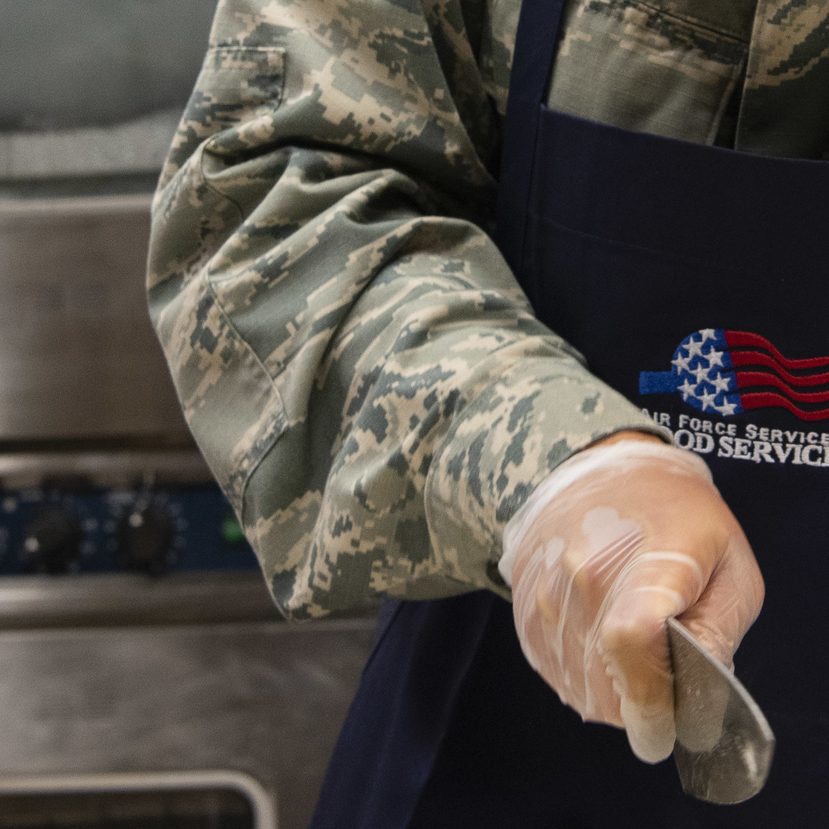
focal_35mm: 119
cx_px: 606
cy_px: 122
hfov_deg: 14.6
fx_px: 3224
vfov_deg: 14.5
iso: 800
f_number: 5.6
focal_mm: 38
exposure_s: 1/80
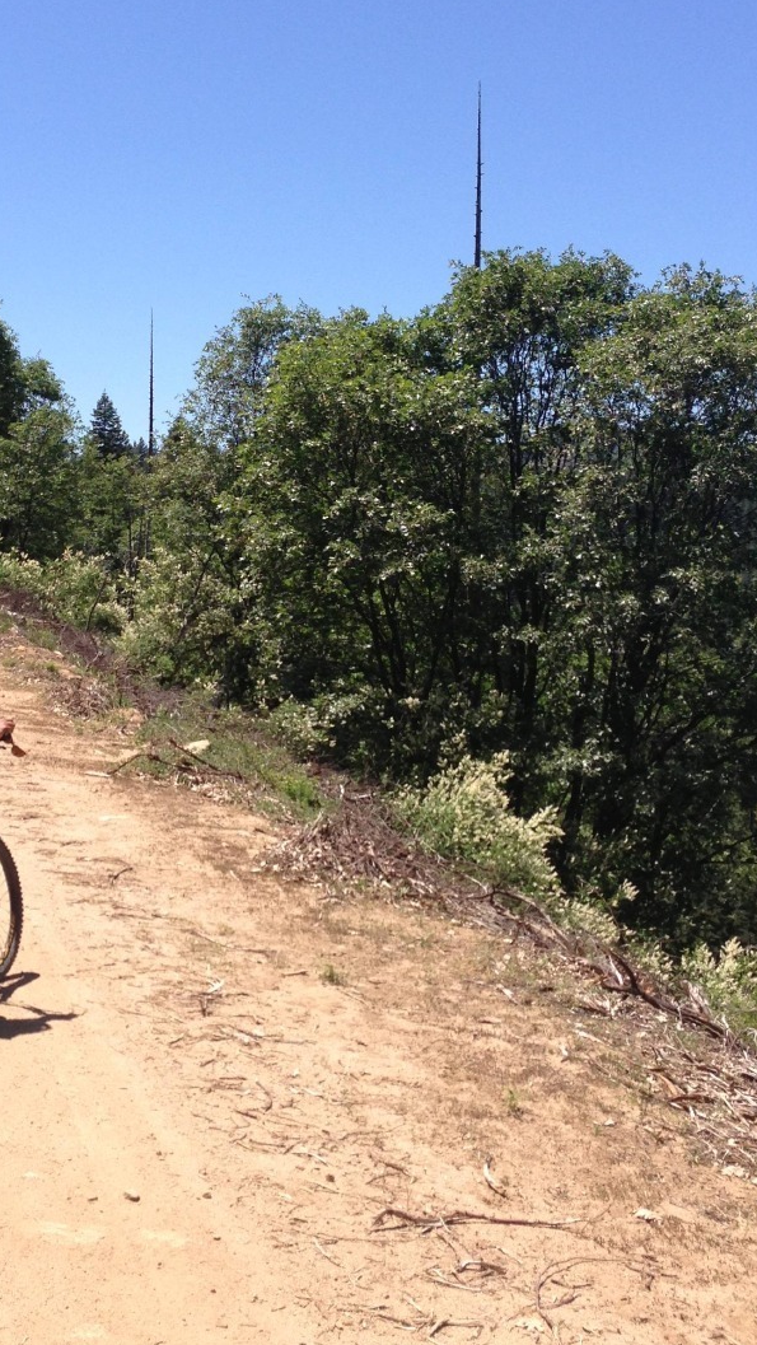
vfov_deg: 40.5
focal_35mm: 51
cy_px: 615
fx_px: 1819
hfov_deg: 23.4
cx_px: 260
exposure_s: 1/1290
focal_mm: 4.13
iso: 50
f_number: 2.4
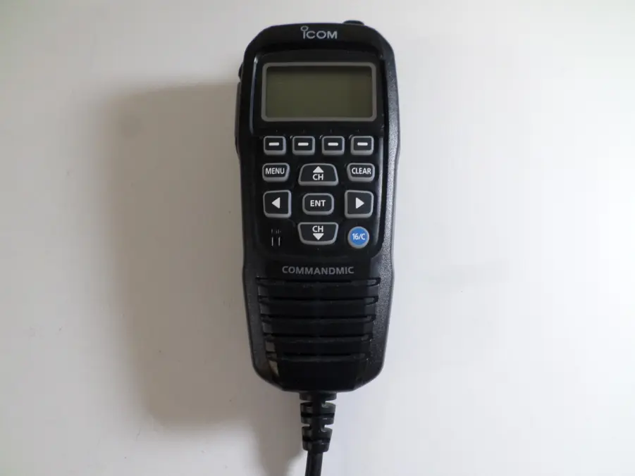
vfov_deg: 54.9
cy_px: 238
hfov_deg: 69.4
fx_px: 459
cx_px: 318
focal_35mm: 25
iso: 80
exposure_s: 1/45
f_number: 2.5
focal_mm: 4.5
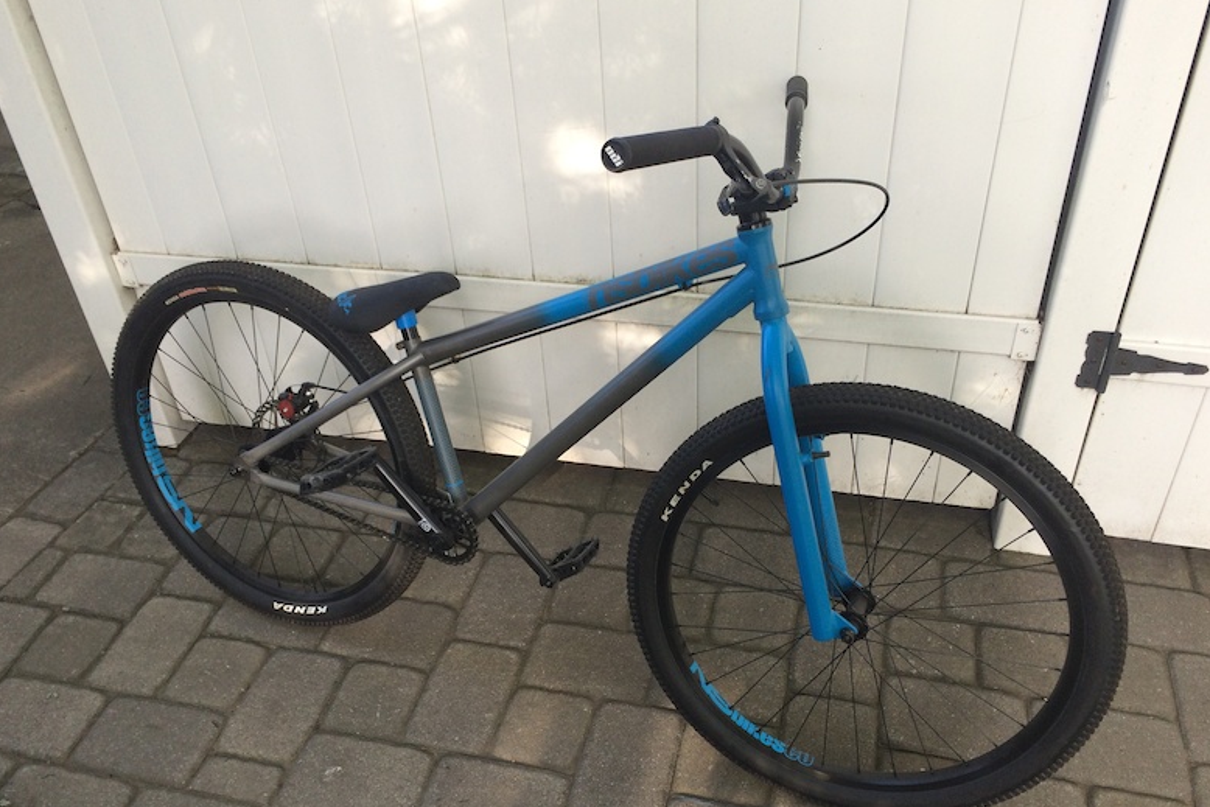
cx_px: 594
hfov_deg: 60.3
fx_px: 1042
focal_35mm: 31
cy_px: 456
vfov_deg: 42.3
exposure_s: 1/120
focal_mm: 4.15
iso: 64
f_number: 2.2
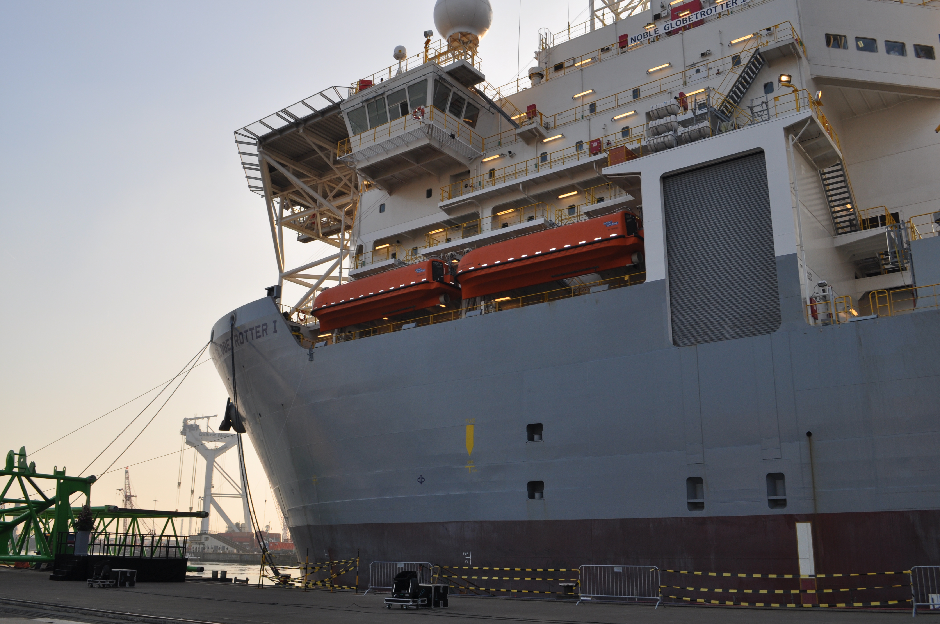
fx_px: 782
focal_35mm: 30
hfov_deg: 62.0
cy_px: 312
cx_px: 470
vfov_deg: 43.5
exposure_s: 1/200
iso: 200
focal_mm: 20
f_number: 9
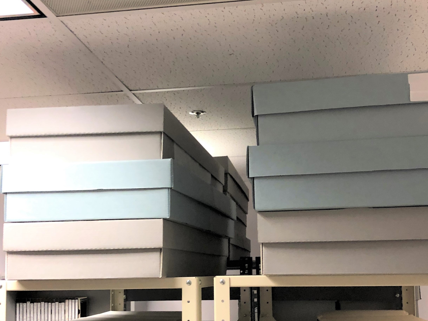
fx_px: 346
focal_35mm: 28
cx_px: 214
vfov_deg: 49.7
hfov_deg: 63.4
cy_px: 160
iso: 80
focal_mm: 3.99
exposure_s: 1/15
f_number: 1.8
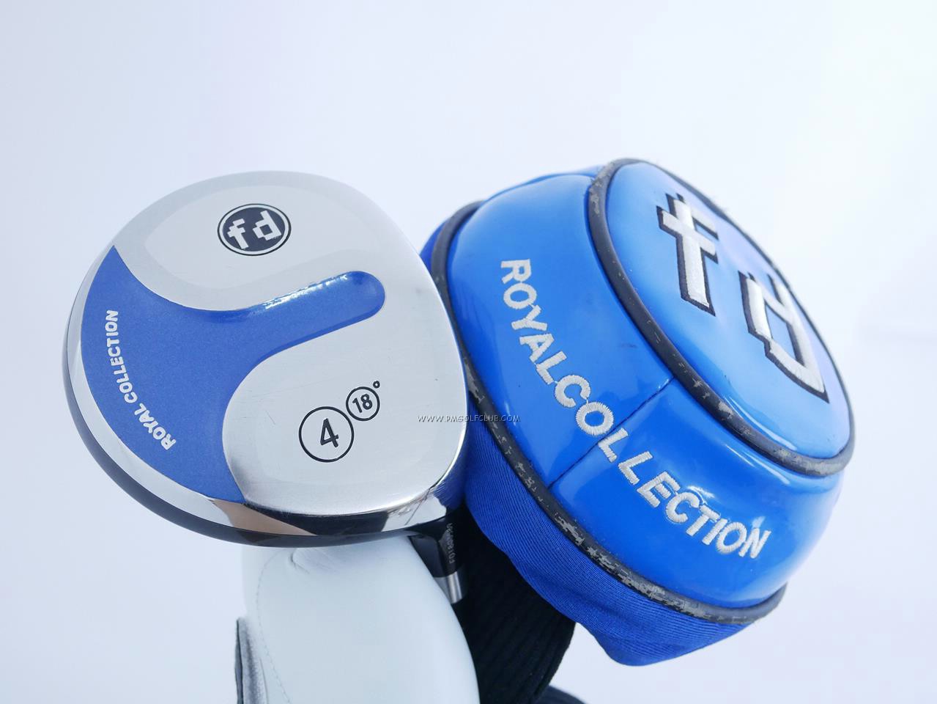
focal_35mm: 50
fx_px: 1354
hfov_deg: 38.2
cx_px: 468
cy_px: 352
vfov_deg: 29.1
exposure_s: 1/80
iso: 1600
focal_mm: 25
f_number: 4.5
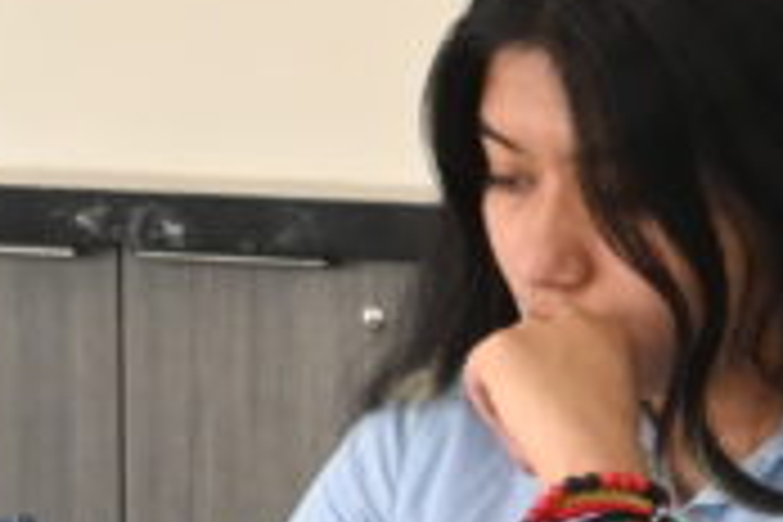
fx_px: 11983
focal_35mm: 551
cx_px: -1436
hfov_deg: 3.7
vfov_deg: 2.5
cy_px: -164
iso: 1400
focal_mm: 50
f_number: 6.3
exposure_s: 1/125
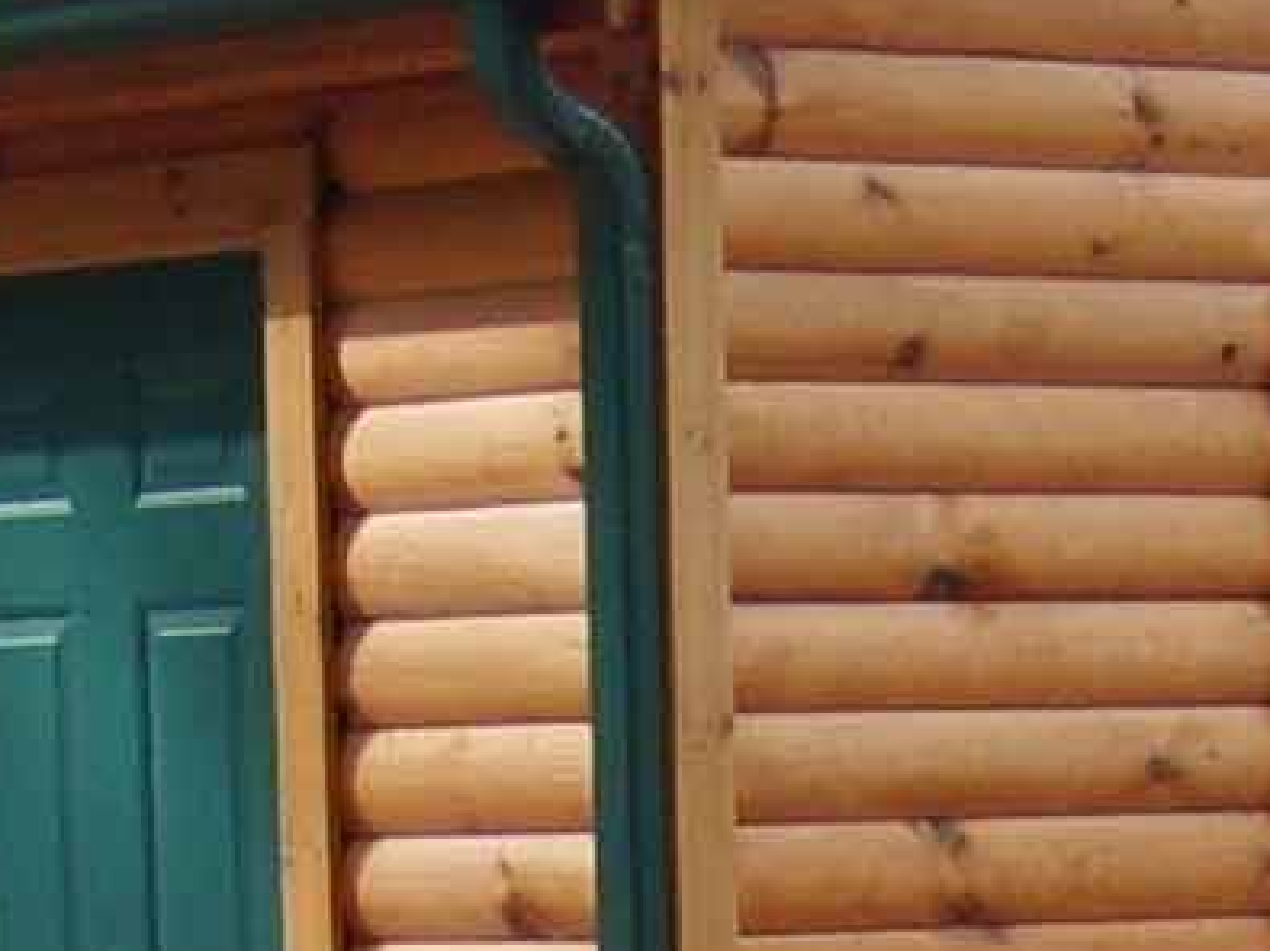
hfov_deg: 8.7
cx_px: 785
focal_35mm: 227
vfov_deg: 6.4
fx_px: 8326
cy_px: 1870
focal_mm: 5.8
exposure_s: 1/180
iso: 50
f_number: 2.8
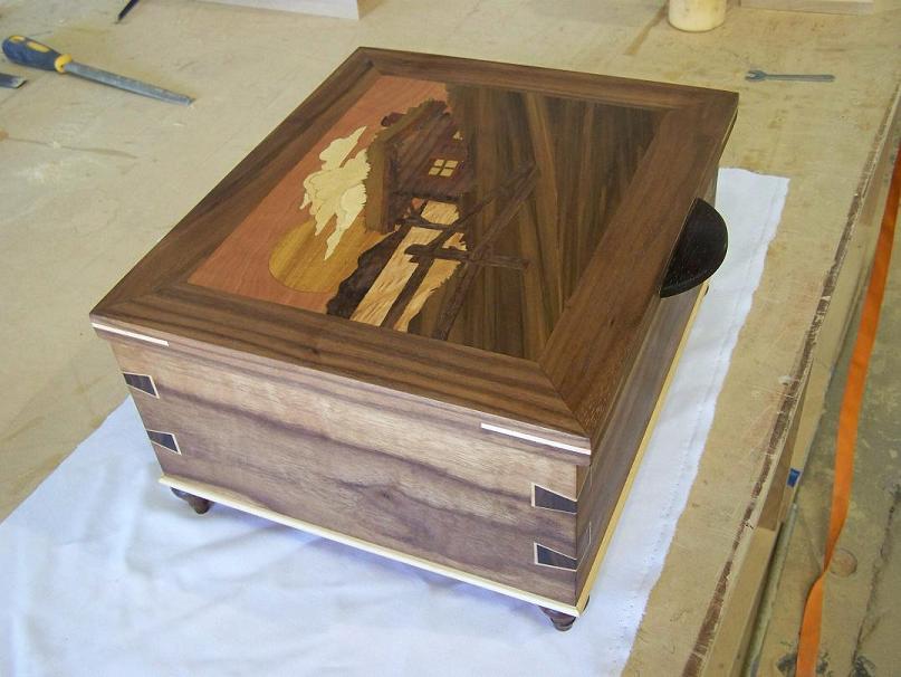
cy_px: 338
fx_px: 990
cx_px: 450
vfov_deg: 37.7
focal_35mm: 38
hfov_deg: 49.0
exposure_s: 1/60
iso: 200
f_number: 2.8
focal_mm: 6.3
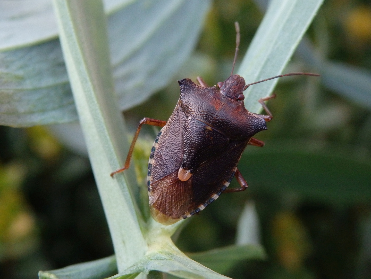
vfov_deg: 22.3
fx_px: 707
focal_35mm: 66
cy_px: 140
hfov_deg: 29.4
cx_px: 186
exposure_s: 1/160
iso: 800
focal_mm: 11.9
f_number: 4.4
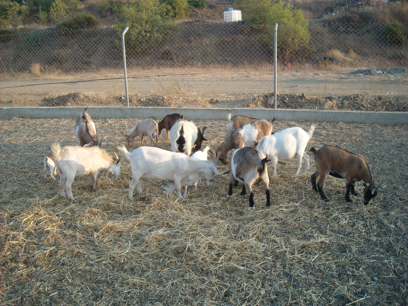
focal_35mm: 35
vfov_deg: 40.7
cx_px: 204
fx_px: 413
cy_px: 153
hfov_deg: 52.6
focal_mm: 5.7
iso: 64
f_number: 2.8
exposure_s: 1/218
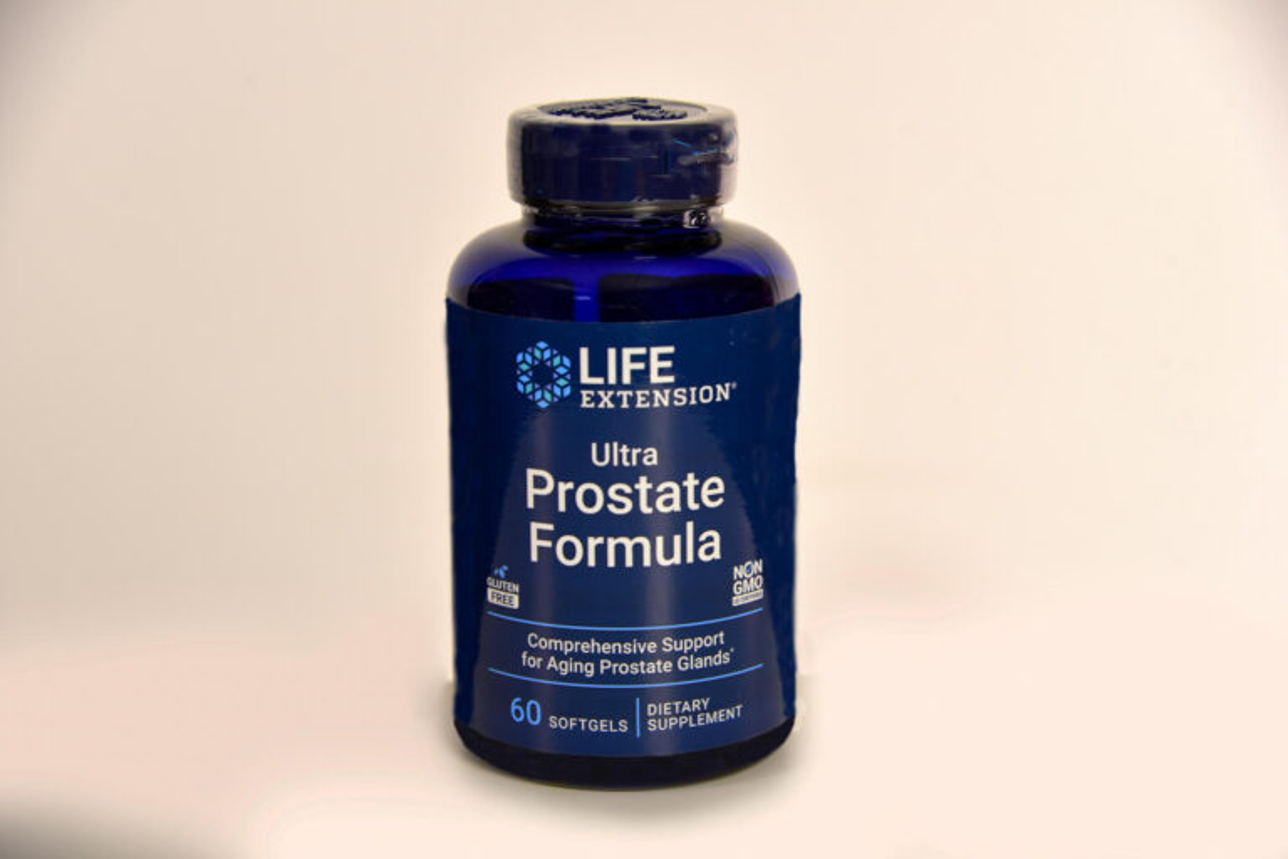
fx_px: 3291
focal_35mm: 92
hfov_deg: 22.1
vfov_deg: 14.9
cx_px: 644
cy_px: 430
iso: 200
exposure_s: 1/160
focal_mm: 92
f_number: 5.6
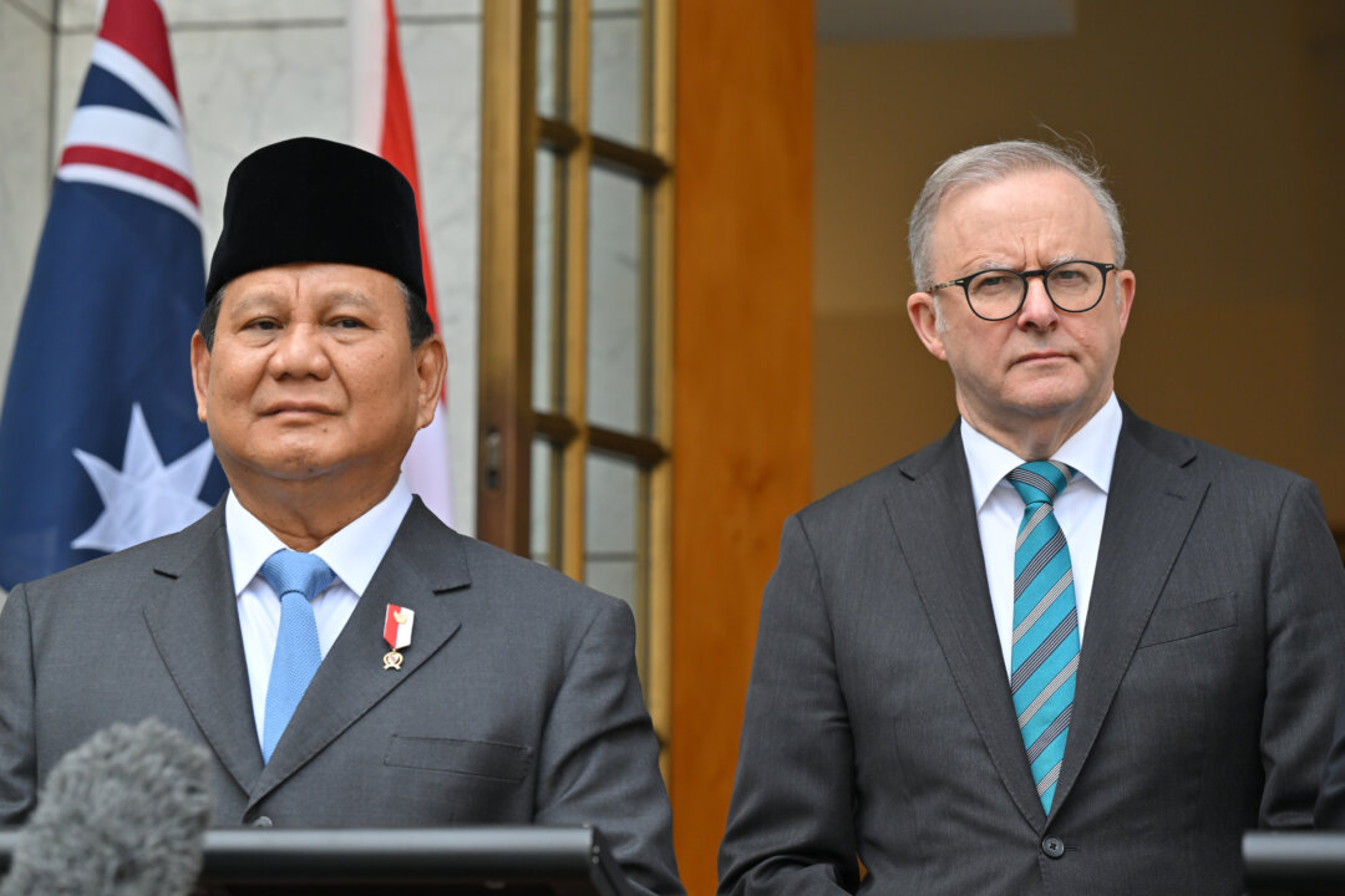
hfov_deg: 14.7
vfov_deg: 9.8
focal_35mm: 140
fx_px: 5230
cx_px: 672
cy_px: 448
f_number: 5.6
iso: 1000
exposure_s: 1/800
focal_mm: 140
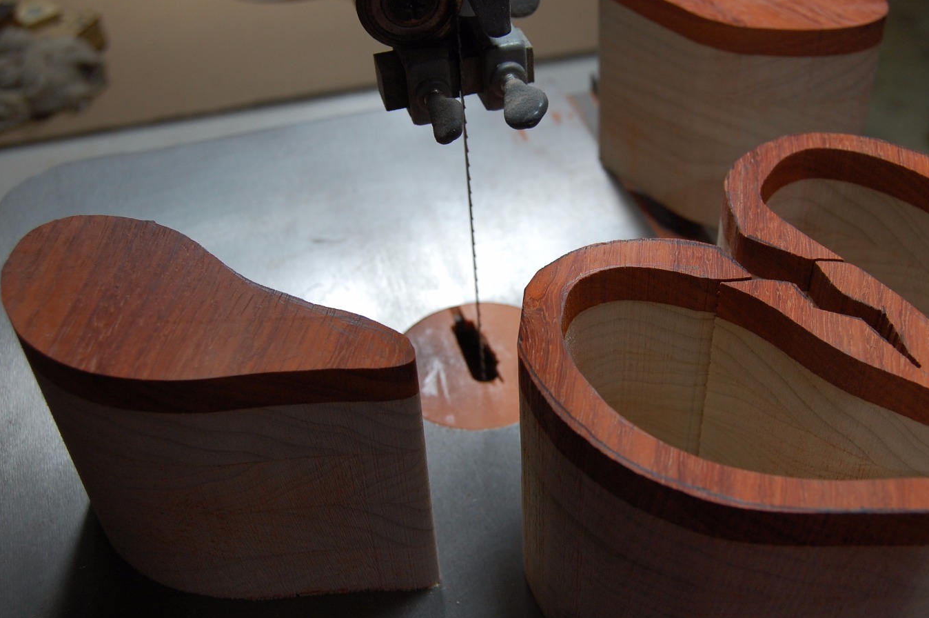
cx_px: 547
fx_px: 1212
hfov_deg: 41.8
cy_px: 302
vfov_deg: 28.6
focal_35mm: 47
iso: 400
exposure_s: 1/100
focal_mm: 26
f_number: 5
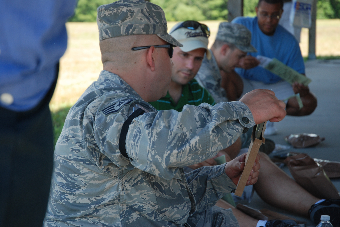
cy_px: 114
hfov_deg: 24.2
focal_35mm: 84
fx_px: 794
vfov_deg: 16.3
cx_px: 170
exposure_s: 1/200
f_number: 4.5
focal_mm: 56
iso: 200
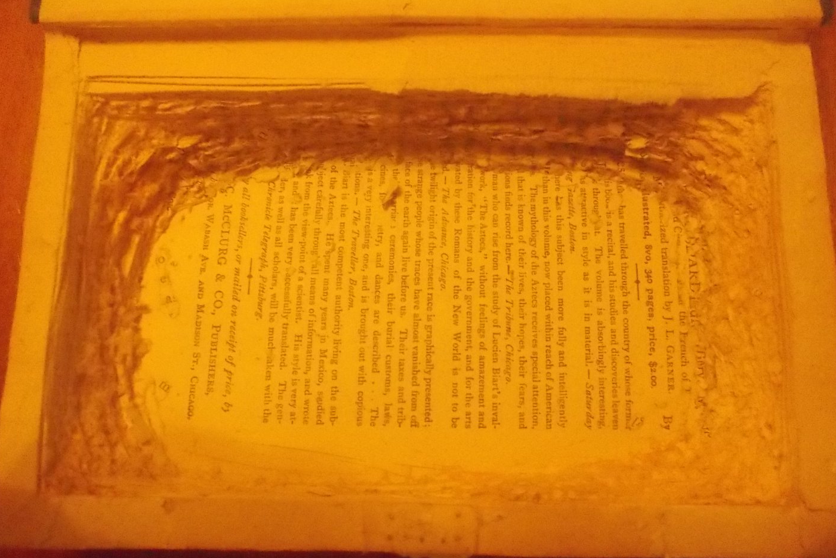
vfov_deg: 42.3
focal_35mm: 31
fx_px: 720
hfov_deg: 60.3
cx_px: 418
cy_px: 302
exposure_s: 1/20
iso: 800
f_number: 3.3
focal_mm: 4.1
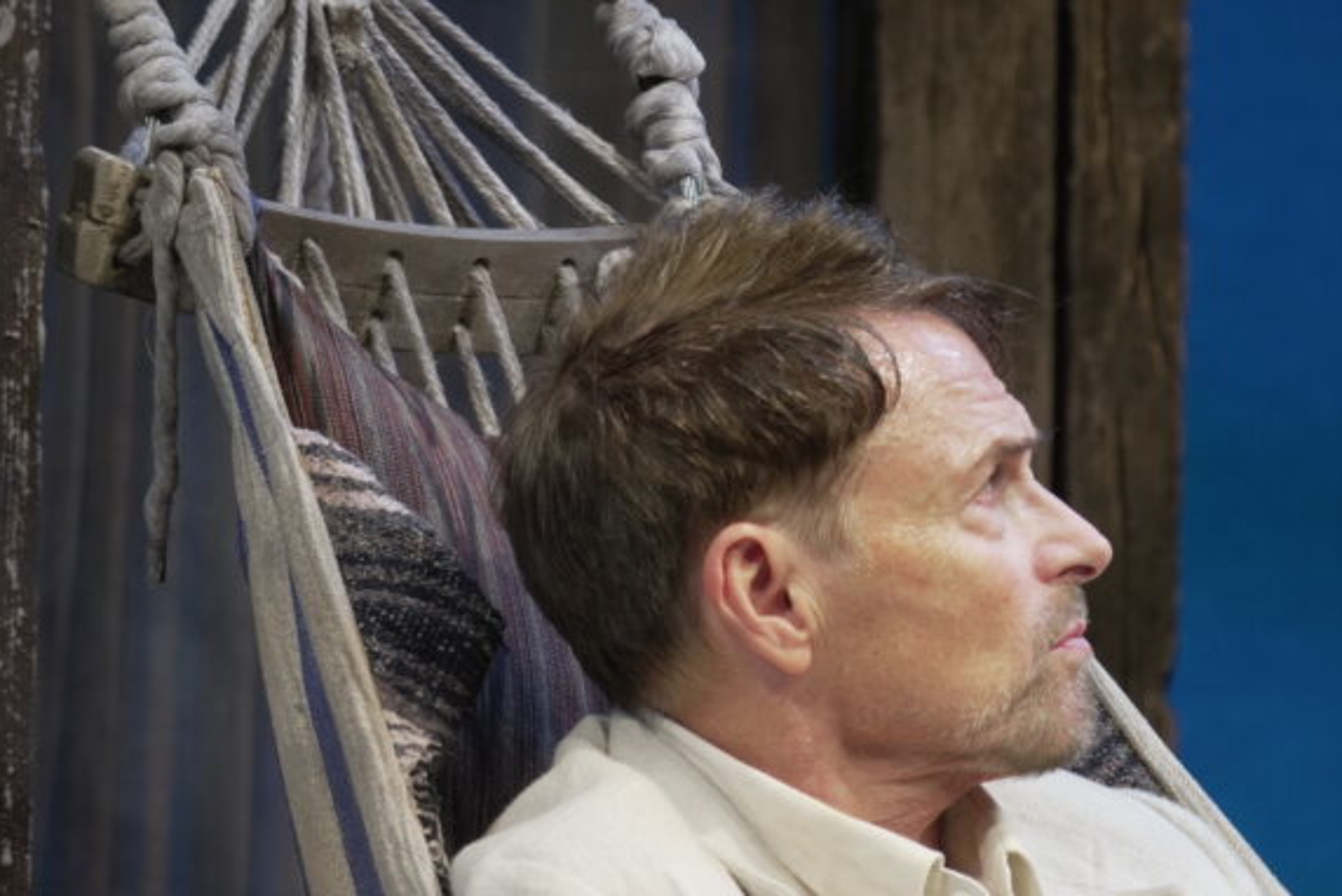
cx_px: 1790
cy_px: 984
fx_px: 17305
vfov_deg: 3.0
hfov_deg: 4.4
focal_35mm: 464
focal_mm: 166
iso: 640
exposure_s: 1/250
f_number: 5.6
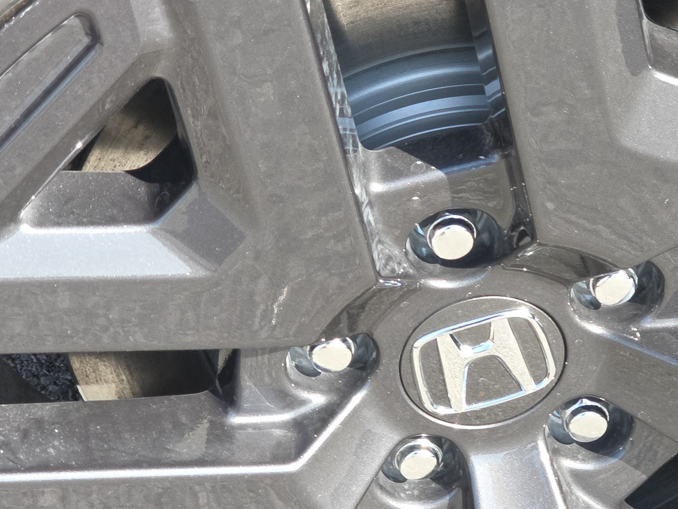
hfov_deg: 13.8
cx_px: 454
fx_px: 2801
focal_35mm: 143
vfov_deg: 10.4
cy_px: 320
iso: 50
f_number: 2.4
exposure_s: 1/404
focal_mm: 7.9
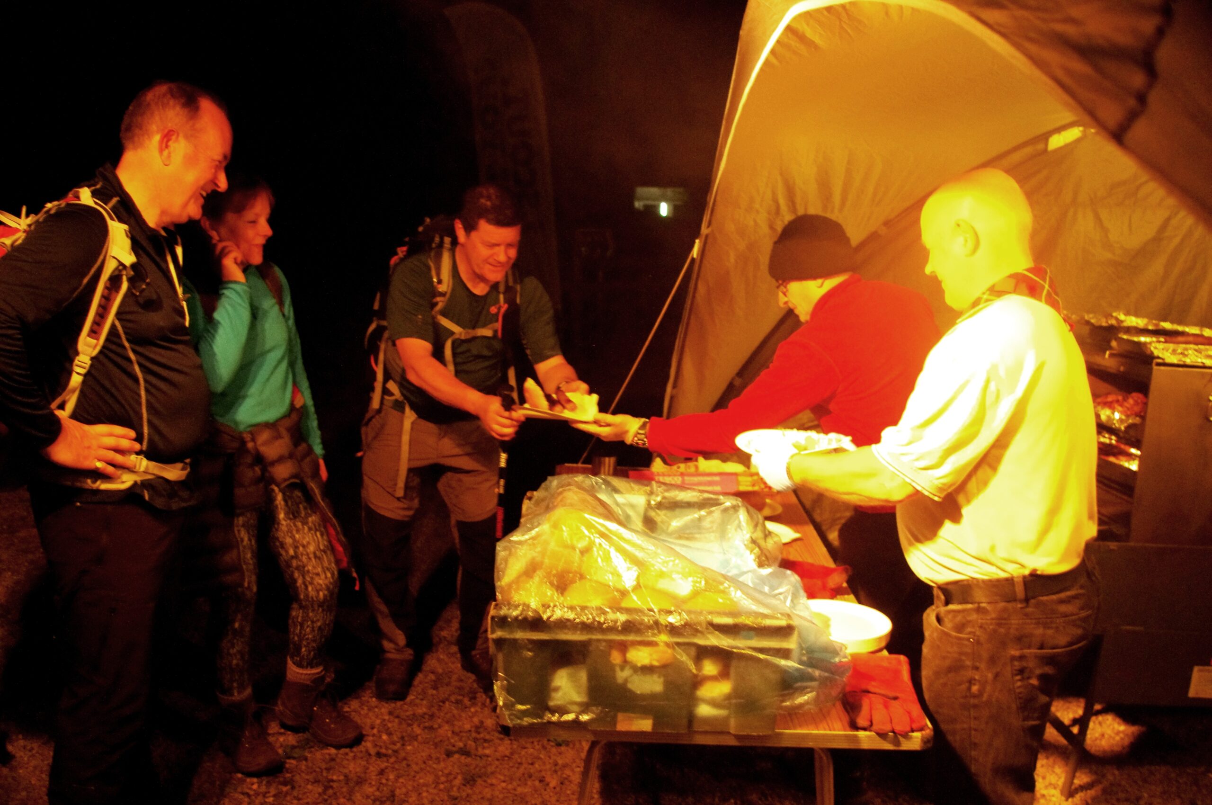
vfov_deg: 42.2
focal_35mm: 31
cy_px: 402
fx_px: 1042
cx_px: 606
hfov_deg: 60.3
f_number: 4
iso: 1600
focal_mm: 21.25
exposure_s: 1/50
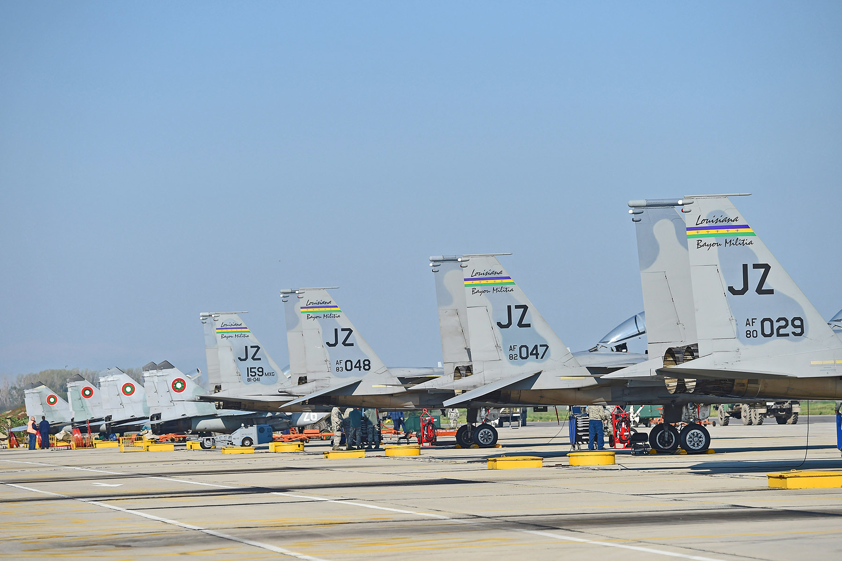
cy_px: 280
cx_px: 421
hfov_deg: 15.2
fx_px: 3157
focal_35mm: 135
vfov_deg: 10.2
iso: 200
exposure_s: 1/3200
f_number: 4
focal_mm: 135
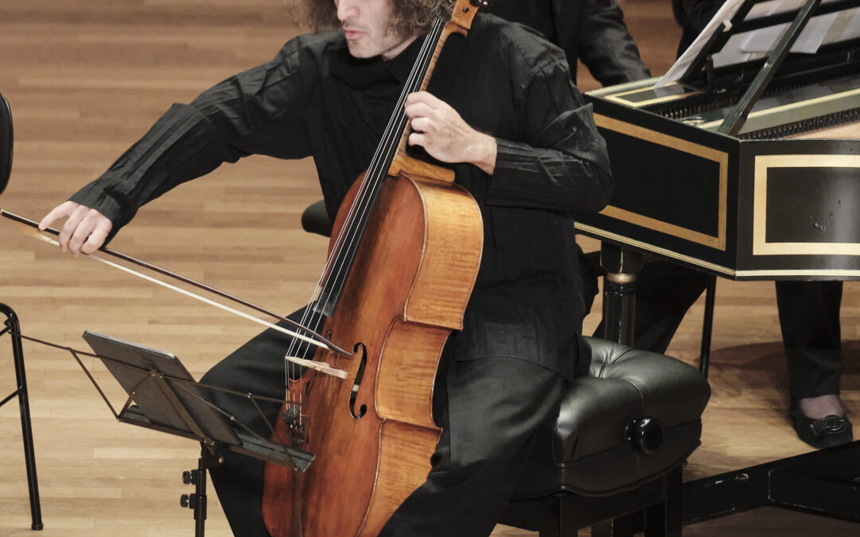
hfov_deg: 4.1
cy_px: 163
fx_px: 11880
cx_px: 516
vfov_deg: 2.6
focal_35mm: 507
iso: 2500
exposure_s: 1/80
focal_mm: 140
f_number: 2.8
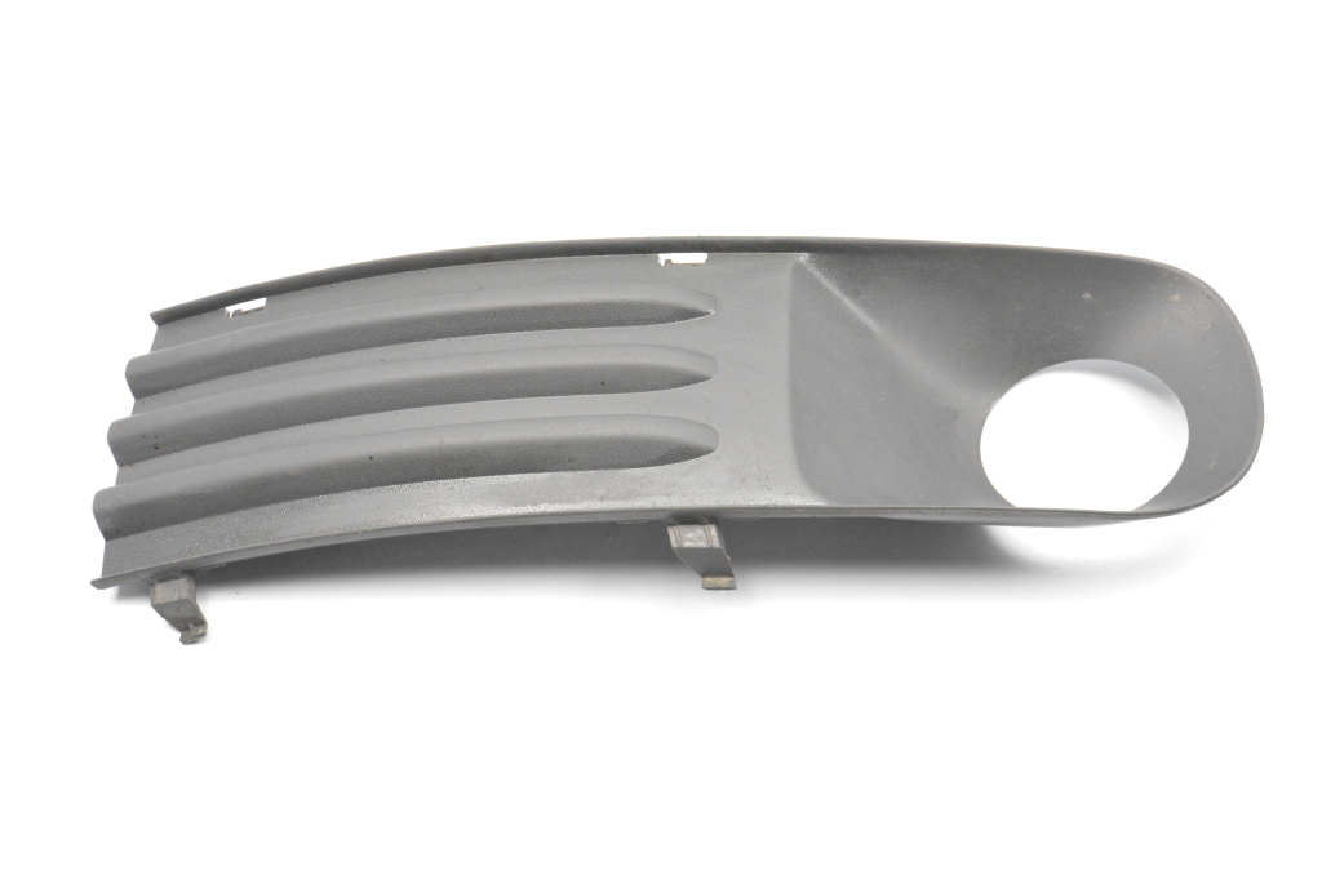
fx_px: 1652
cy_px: 440
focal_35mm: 45
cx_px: 661
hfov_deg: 43.6
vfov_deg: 29.8
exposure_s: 1/400
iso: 6400
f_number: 10
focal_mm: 30
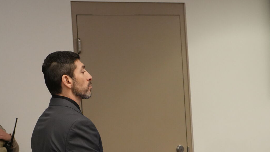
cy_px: 138
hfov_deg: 17.0
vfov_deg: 9.7
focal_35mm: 125
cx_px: 219
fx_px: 895
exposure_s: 1/160
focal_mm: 70
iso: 5000
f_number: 5.6
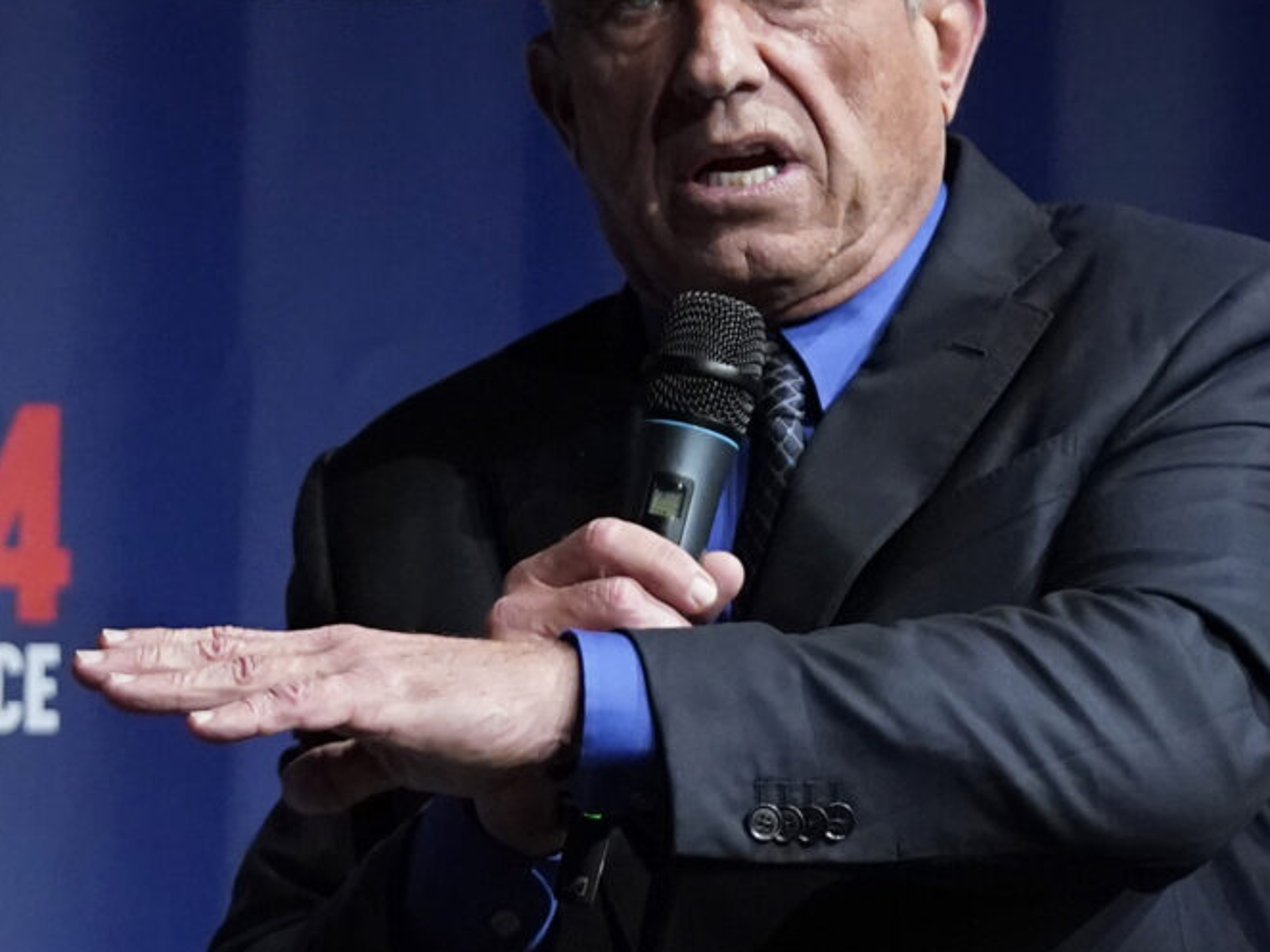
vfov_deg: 3.7
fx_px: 14819
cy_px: 195
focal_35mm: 404
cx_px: 354
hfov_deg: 4.9
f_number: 3.2
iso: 4000
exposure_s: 1/1250
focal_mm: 155
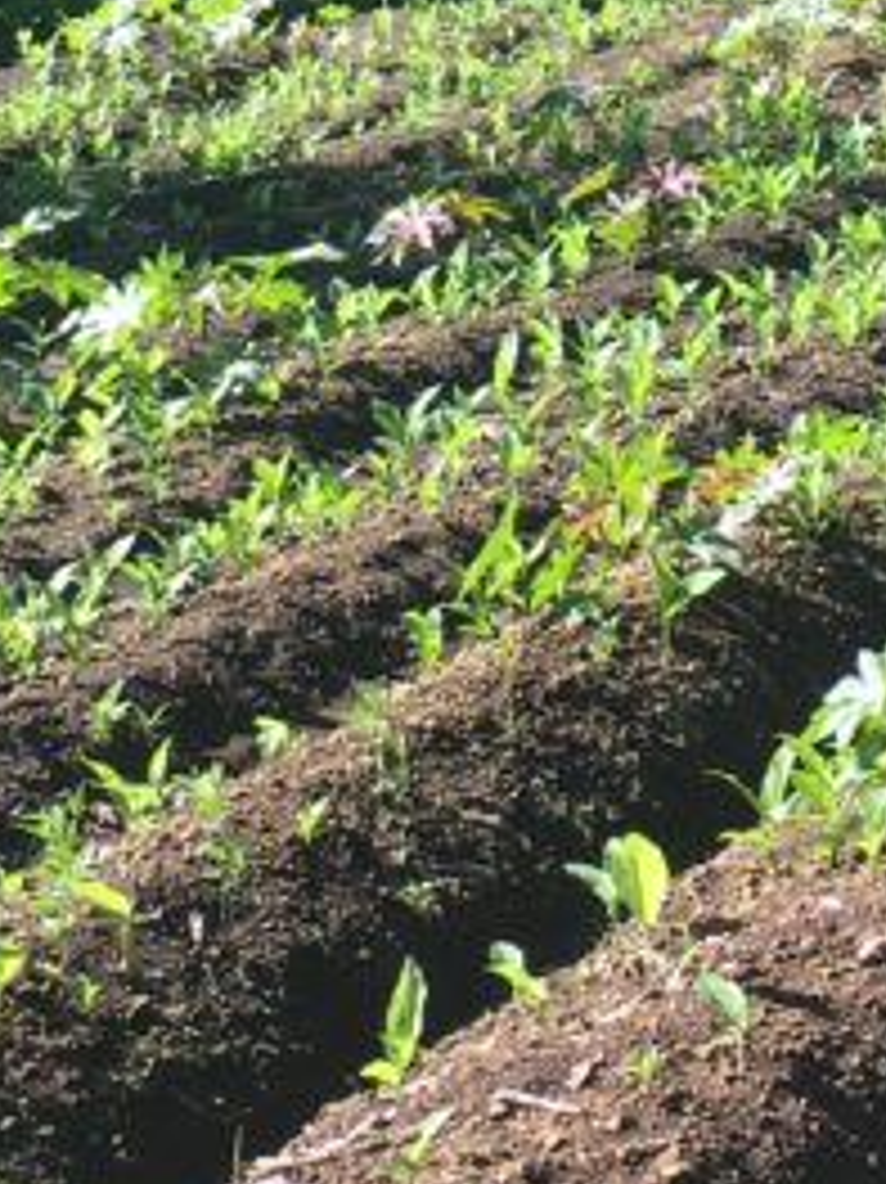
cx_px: 684
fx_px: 3859
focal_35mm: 113
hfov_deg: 13.0
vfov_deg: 16.8
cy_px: -135
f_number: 2.2
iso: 25
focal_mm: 4.15
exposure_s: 1/379
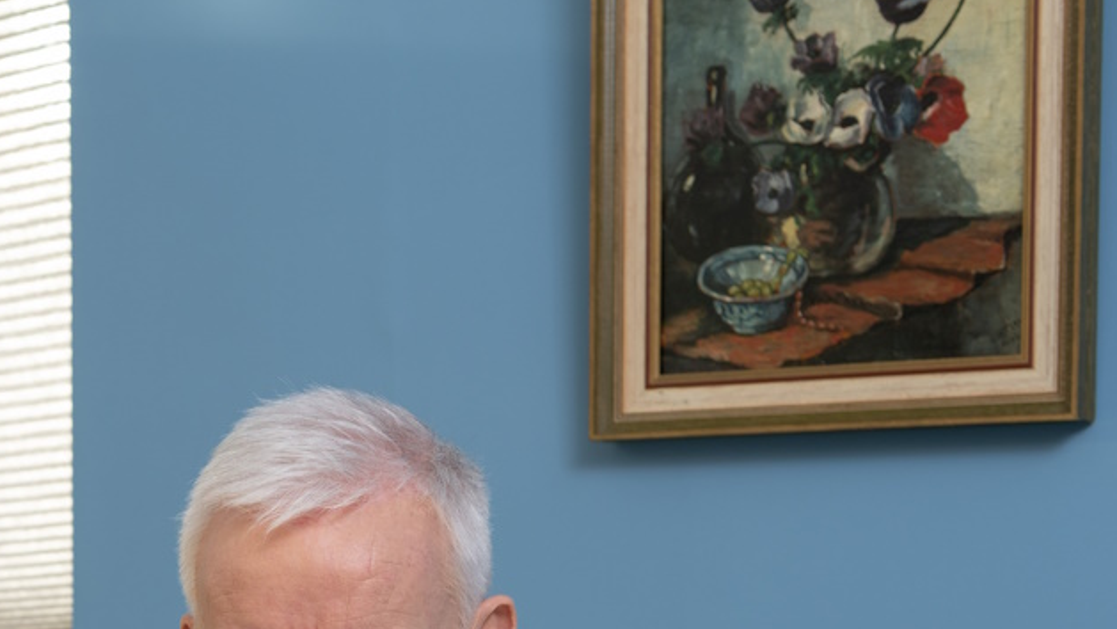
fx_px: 2814
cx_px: 44
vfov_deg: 12.3
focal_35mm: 95
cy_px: 837
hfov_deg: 21.8
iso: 200
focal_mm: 38
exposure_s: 1/80
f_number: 5
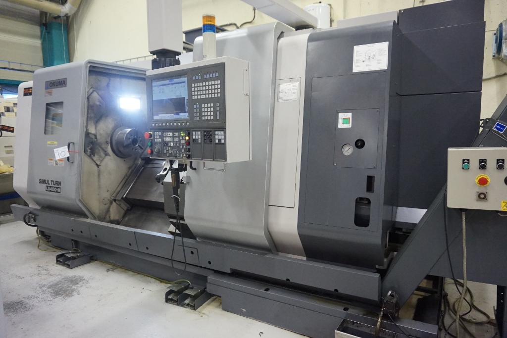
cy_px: 169
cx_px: 254
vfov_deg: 53.1
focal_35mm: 24
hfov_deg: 73.7
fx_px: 338
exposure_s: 1/100
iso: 3200
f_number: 3.5
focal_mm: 16
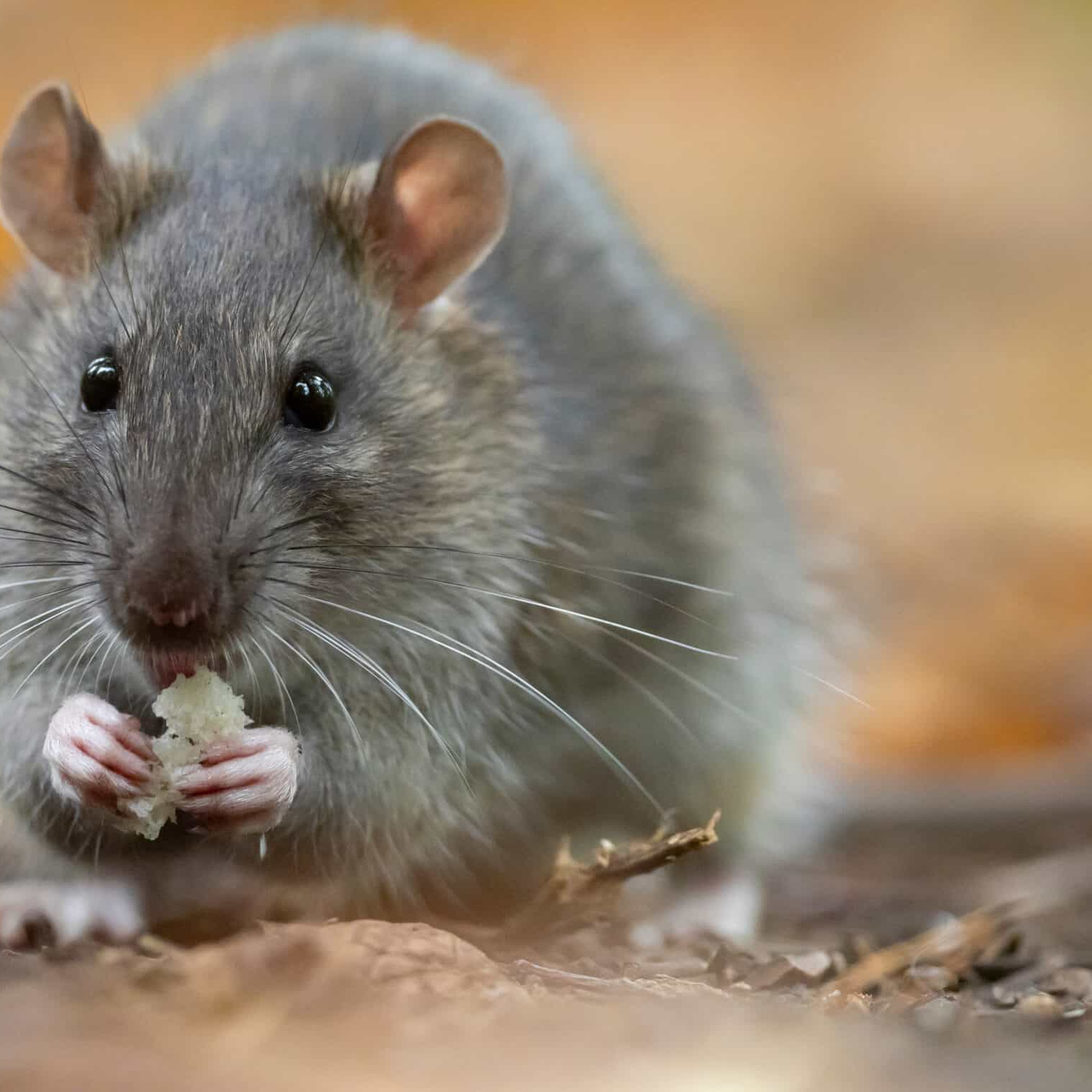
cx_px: 470
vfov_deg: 2.5
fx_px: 25340
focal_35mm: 710
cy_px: 546
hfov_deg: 2.5
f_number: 4
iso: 2500
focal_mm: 300
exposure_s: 1/400
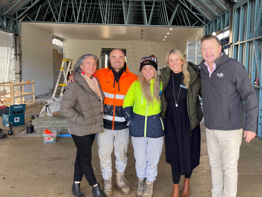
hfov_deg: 53.5
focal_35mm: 34
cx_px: 158
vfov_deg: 41.8
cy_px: 95
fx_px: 257
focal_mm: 4.2
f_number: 1.6
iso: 32
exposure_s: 1/104
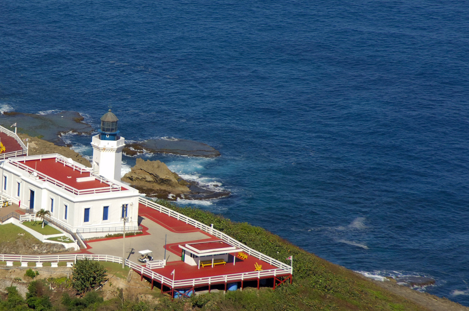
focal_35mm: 314
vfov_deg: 4.4
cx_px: 83
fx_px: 4086
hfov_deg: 6.6
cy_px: 170
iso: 400
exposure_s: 1/1250
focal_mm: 120
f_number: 8.5
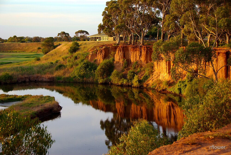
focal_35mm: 66
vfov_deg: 20.7
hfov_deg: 30.4
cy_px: 78
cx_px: 116
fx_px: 425
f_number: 4.5
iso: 200
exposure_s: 1/80
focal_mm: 44
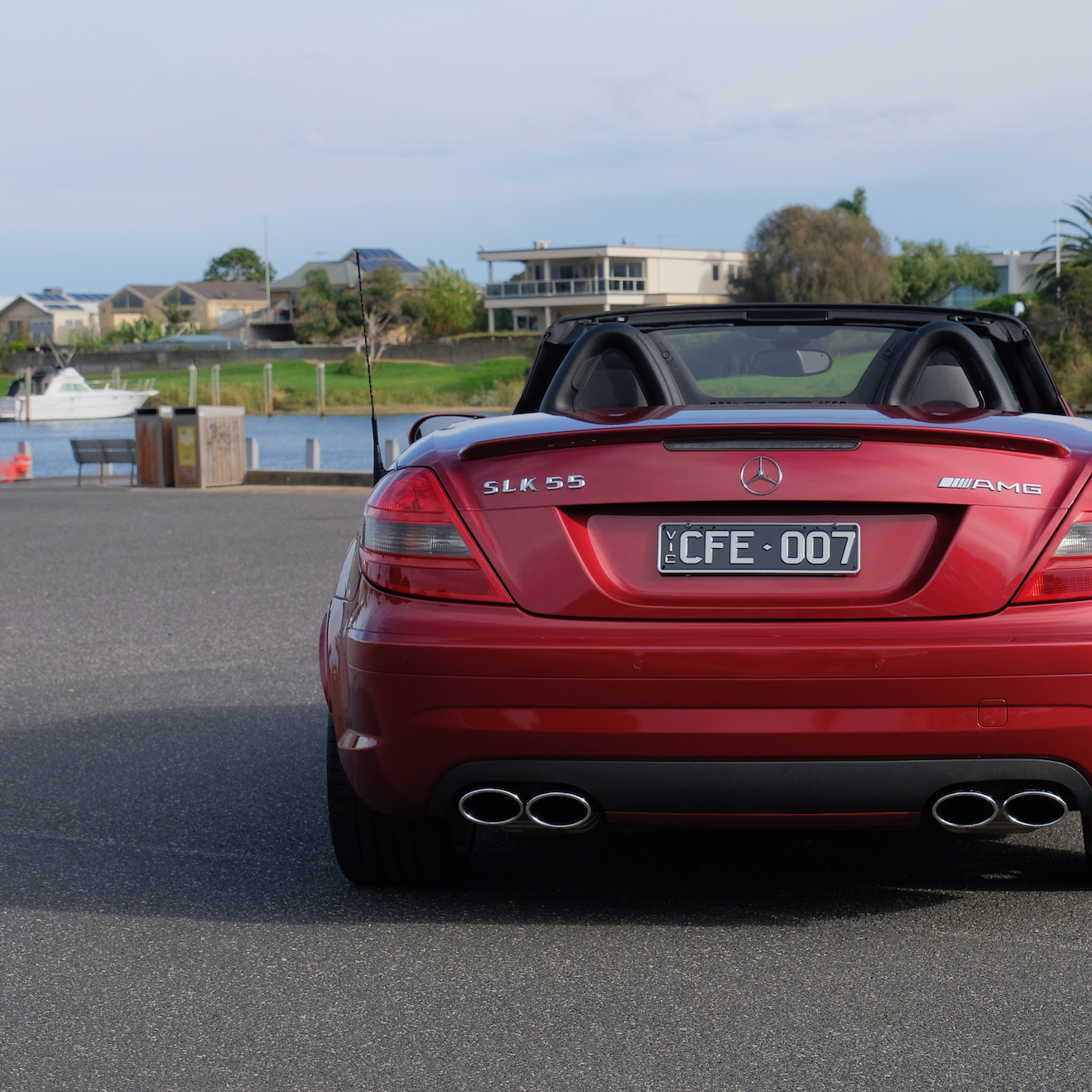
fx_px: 2391
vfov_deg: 25.7
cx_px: 767
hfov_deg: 25.5
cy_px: 543
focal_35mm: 67
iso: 500
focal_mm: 34.5
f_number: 8
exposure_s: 1/500
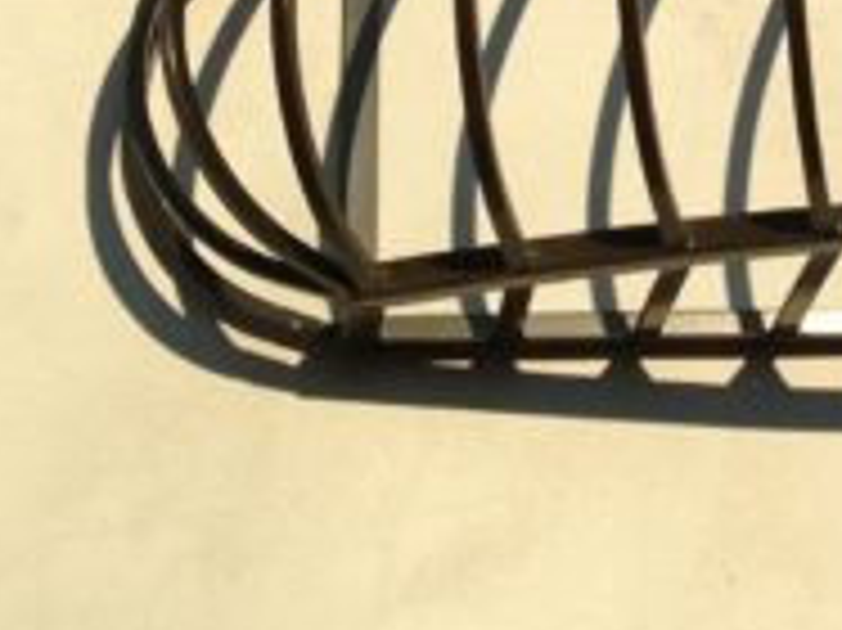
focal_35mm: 181
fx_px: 4400
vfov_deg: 8.0
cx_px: 1117
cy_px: -418
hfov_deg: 10.7
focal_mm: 4.13
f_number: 2.4
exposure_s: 1/3012
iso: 50
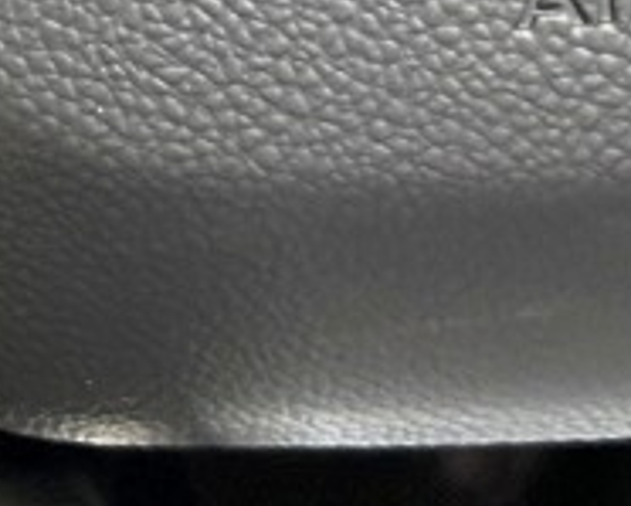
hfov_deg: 6.9
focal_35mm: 258
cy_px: -581
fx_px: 4821
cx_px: -1086
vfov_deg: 5.8
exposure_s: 1/40
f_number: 1.78
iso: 400
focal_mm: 6.86
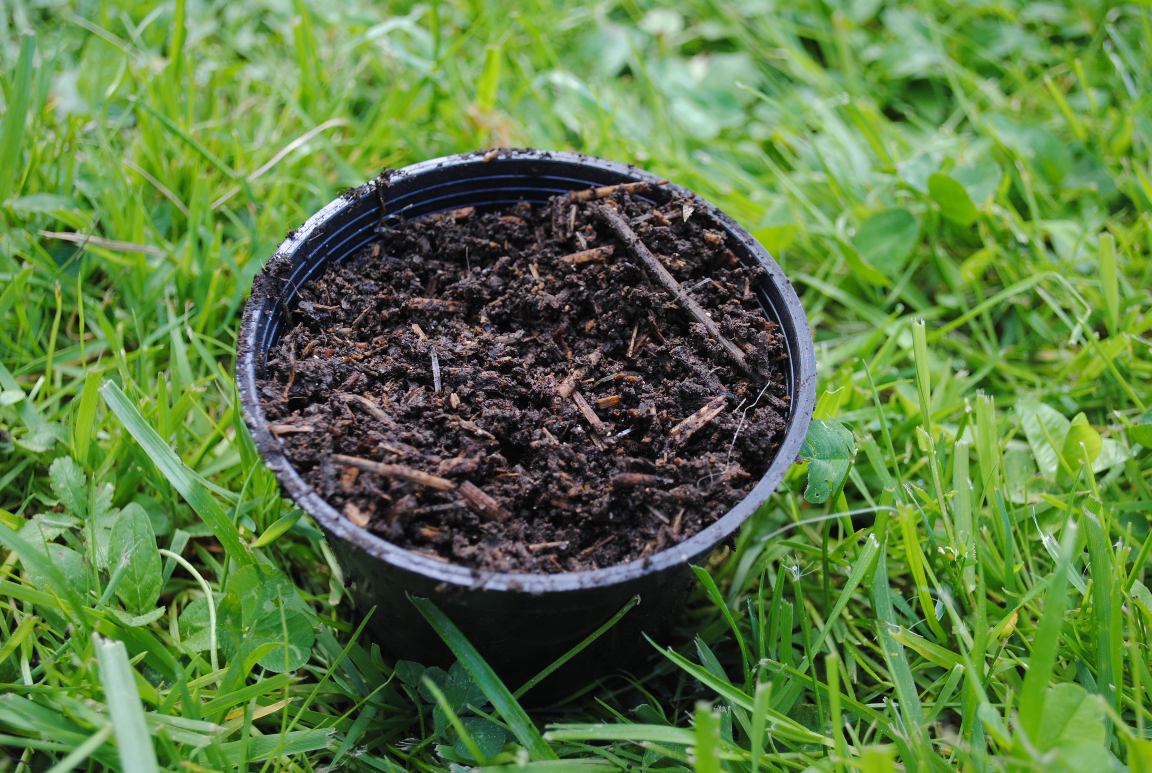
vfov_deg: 28.2
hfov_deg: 41.0
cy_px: 386
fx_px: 1539
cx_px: 576
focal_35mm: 48
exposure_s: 1/80
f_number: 4.8
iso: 200
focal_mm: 32
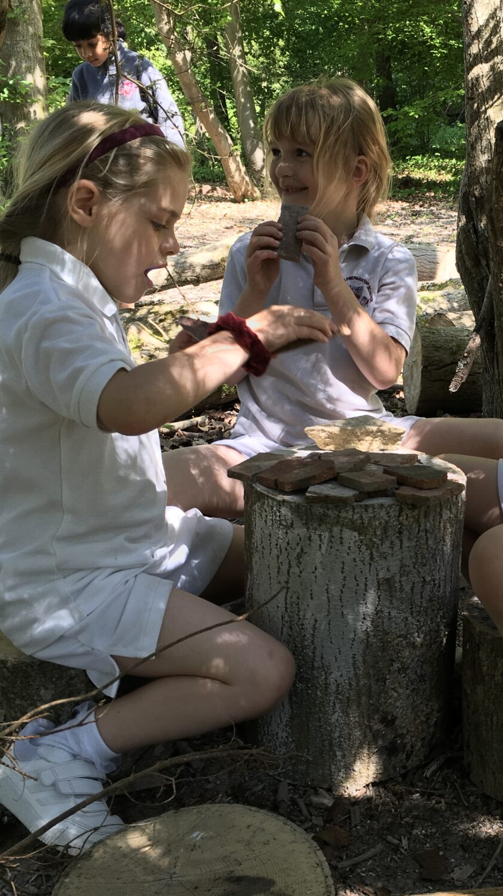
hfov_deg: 26.8
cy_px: 444
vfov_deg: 47.4
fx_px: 1020
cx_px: 448
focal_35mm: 43
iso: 25
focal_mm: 4.15
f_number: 2.2
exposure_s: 1/130
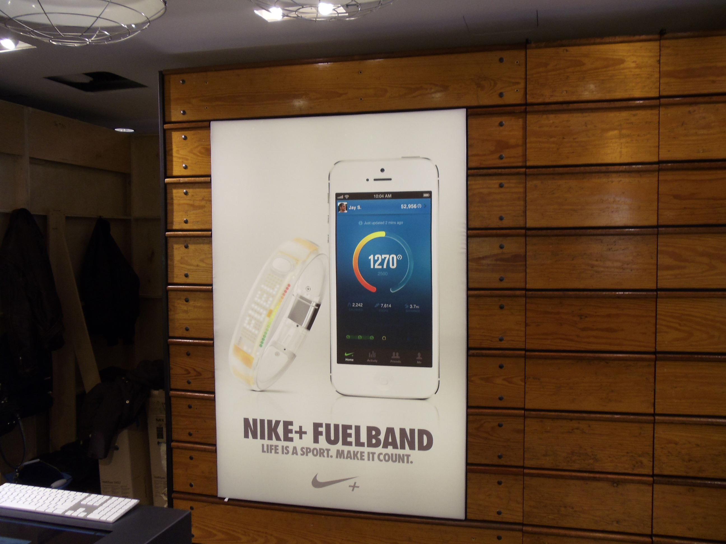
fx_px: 923
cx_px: 363
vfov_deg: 32.9
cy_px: 272
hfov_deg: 42.9
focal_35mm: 44
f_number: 3.5
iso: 100
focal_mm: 6
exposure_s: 1/30
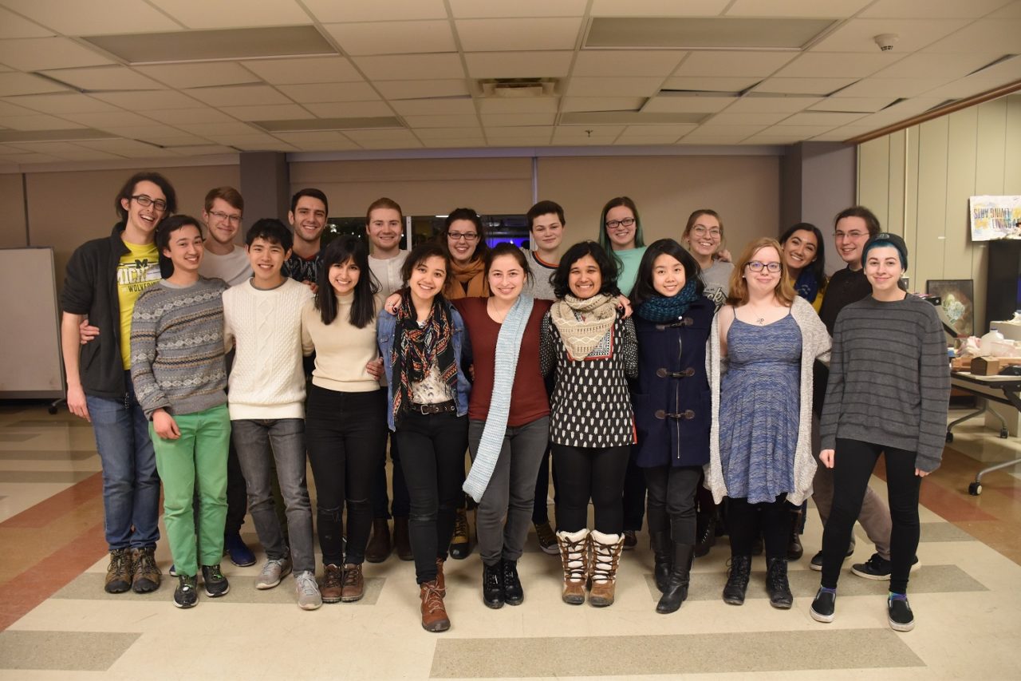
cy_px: 340
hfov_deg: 67.4
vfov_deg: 47.9
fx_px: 766
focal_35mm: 27
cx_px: 510
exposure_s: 1/60
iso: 1000
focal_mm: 18
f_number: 3.5
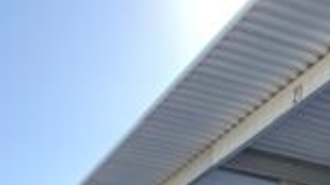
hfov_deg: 23.3
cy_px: 381
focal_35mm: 88
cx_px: 324
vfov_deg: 12.1
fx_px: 770
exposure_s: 1/517
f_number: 1.8
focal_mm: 4.25
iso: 32
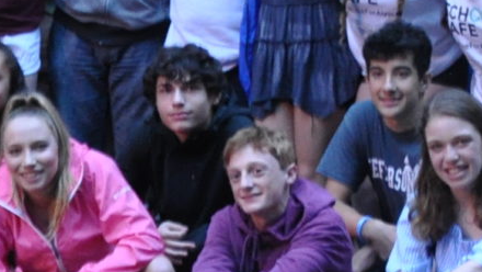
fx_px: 2916
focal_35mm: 228
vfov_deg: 5.3
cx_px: 643
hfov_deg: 9.3
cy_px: -195
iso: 1250
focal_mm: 25
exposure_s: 1/10
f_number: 4
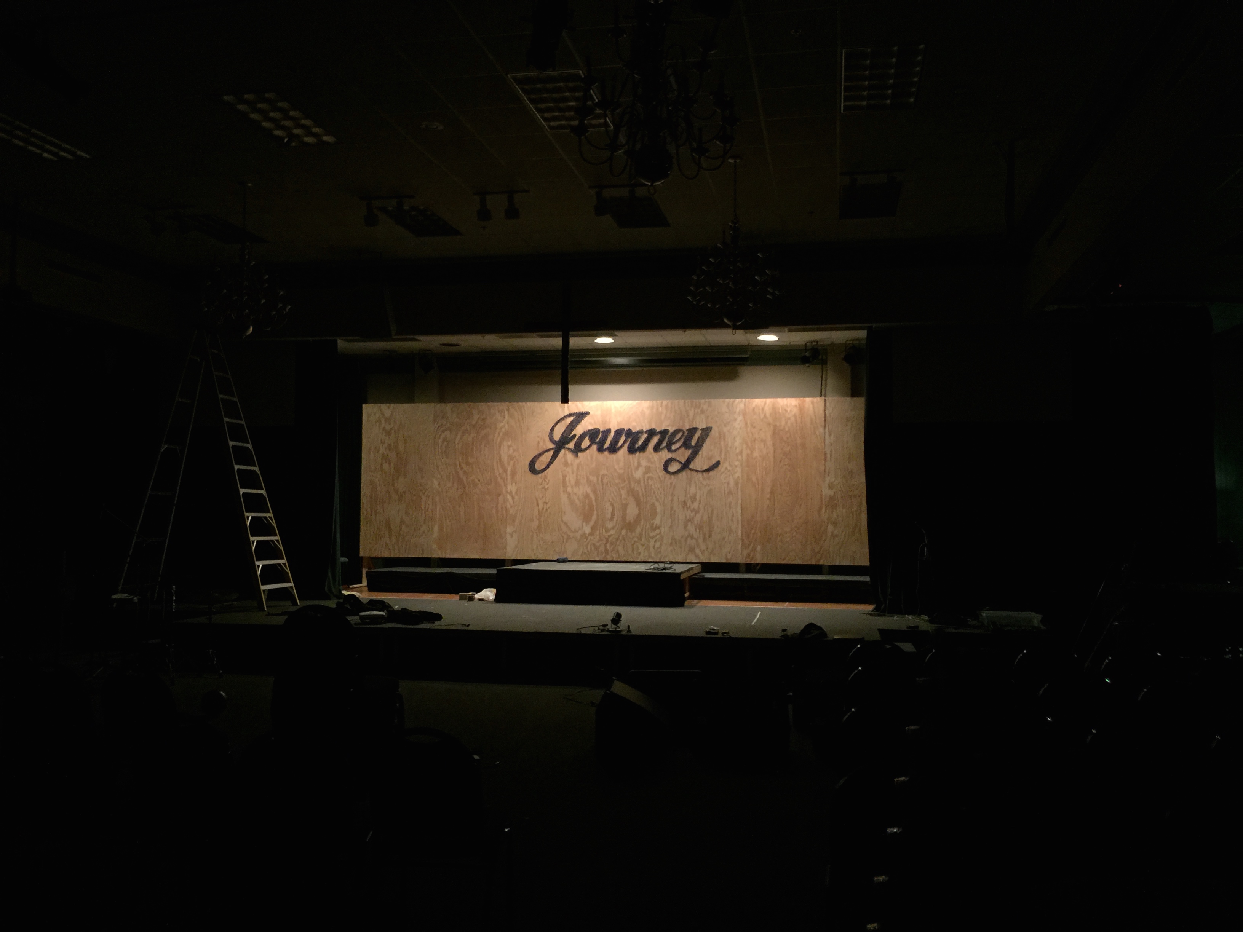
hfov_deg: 61.7
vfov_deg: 48.2
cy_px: 466
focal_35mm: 29
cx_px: 622
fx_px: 1041
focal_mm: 4.15
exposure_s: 1/4
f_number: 2.2
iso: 80
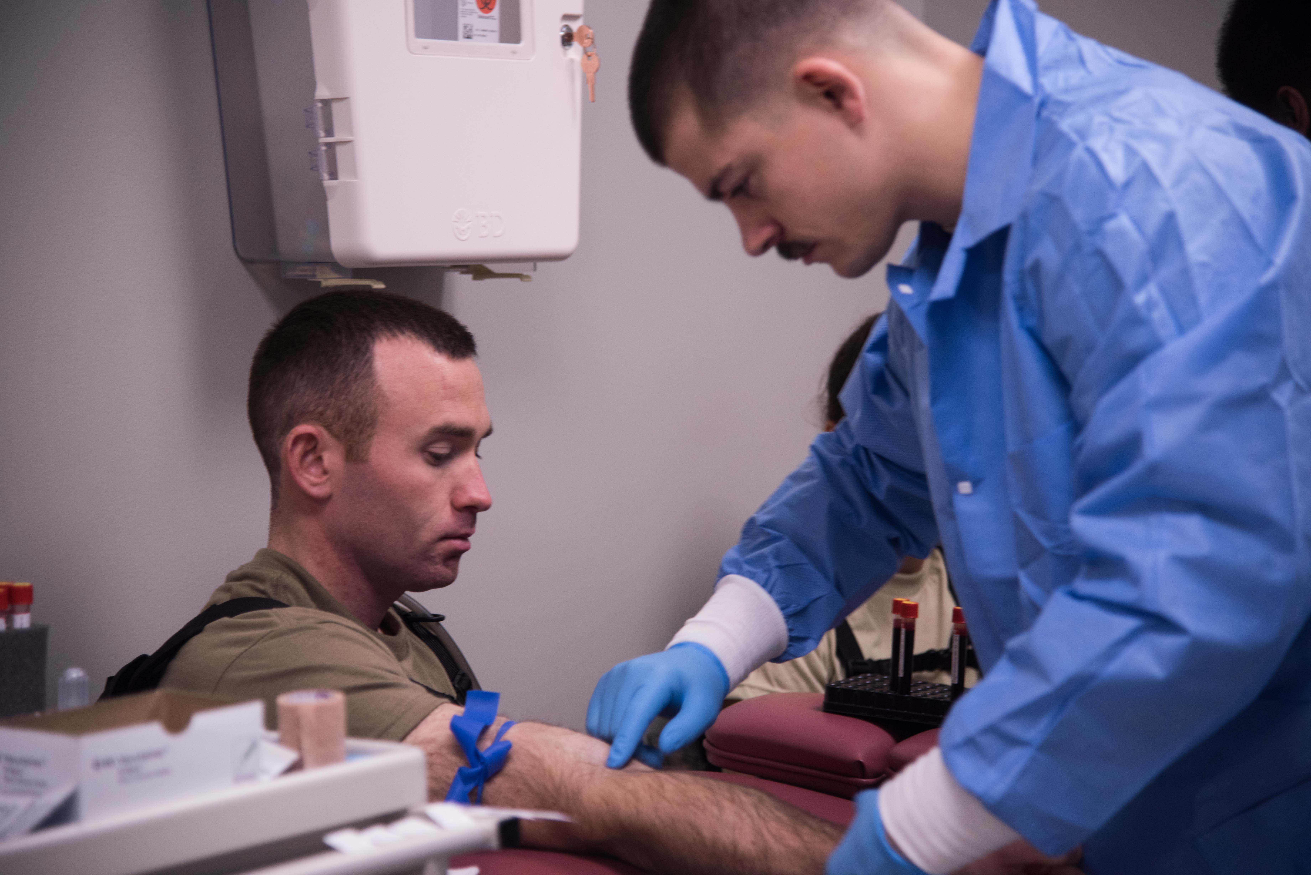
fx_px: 3460
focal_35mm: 95
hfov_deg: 21.5
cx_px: 656
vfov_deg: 14.4
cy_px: 438
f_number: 4
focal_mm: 95
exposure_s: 1/100
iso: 640
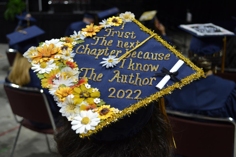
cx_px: 118
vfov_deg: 28.1
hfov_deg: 41.1
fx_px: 315
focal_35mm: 48
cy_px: 78
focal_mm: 32
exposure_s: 1/30
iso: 400
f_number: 4.8
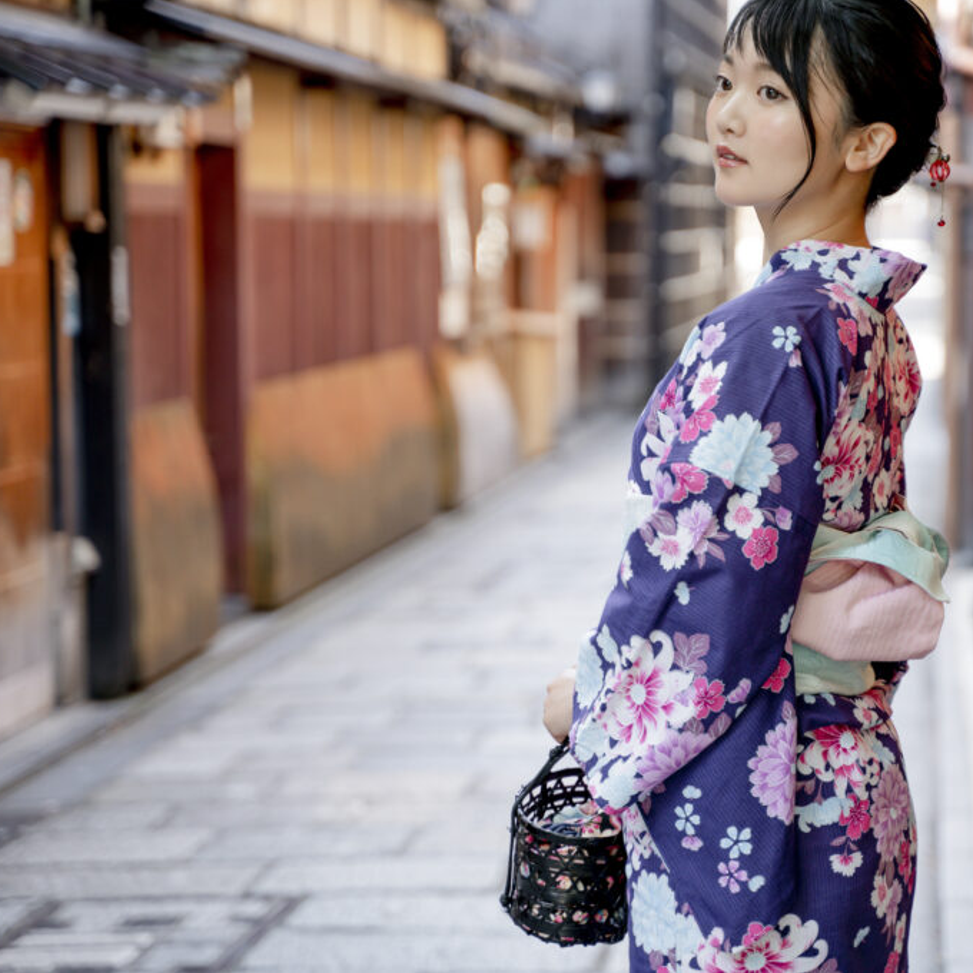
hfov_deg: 18.1
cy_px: 486
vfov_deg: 18.1
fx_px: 3053
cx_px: 621
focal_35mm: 96
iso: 400
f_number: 2.8
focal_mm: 75
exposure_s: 1/320
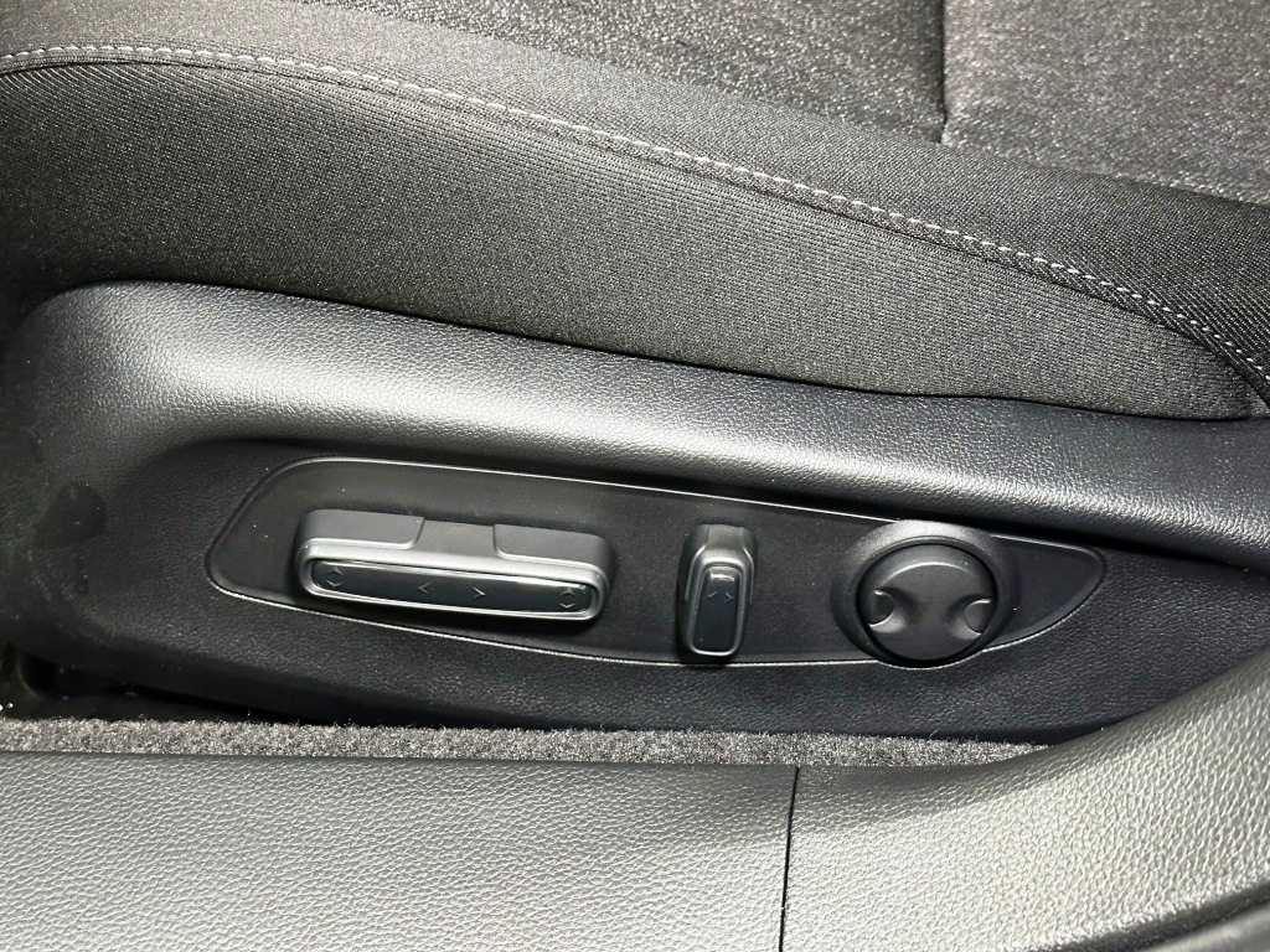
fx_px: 1761
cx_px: 635
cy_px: 476
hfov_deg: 39.7
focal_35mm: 48
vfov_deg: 30.3
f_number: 1.78
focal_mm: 6.86
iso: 640
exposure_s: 1/30
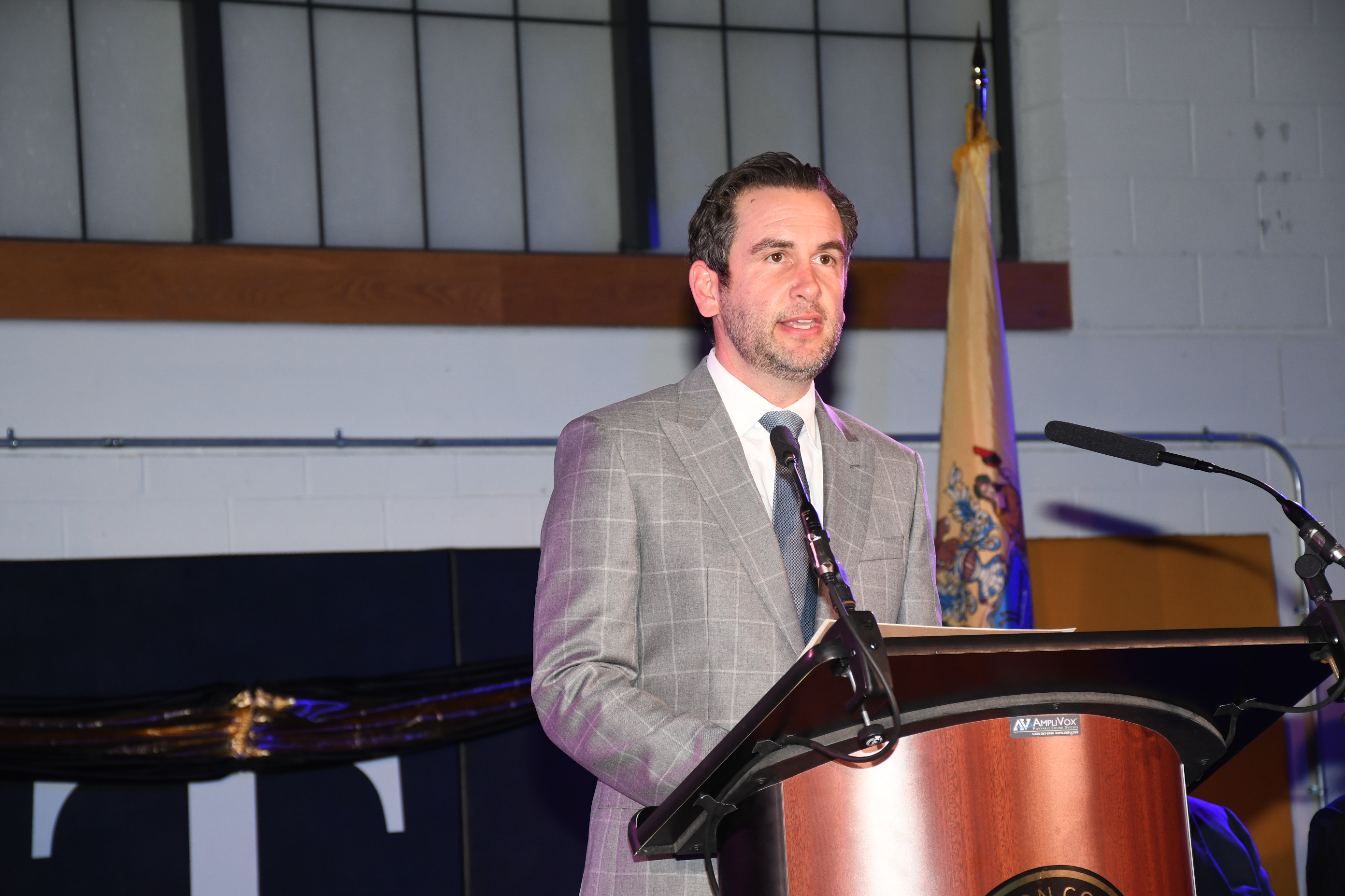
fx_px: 4483
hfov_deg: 17.1
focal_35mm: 120
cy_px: 448
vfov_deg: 11.4
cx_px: 672
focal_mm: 80
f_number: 7.1
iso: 800
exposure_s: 1/60
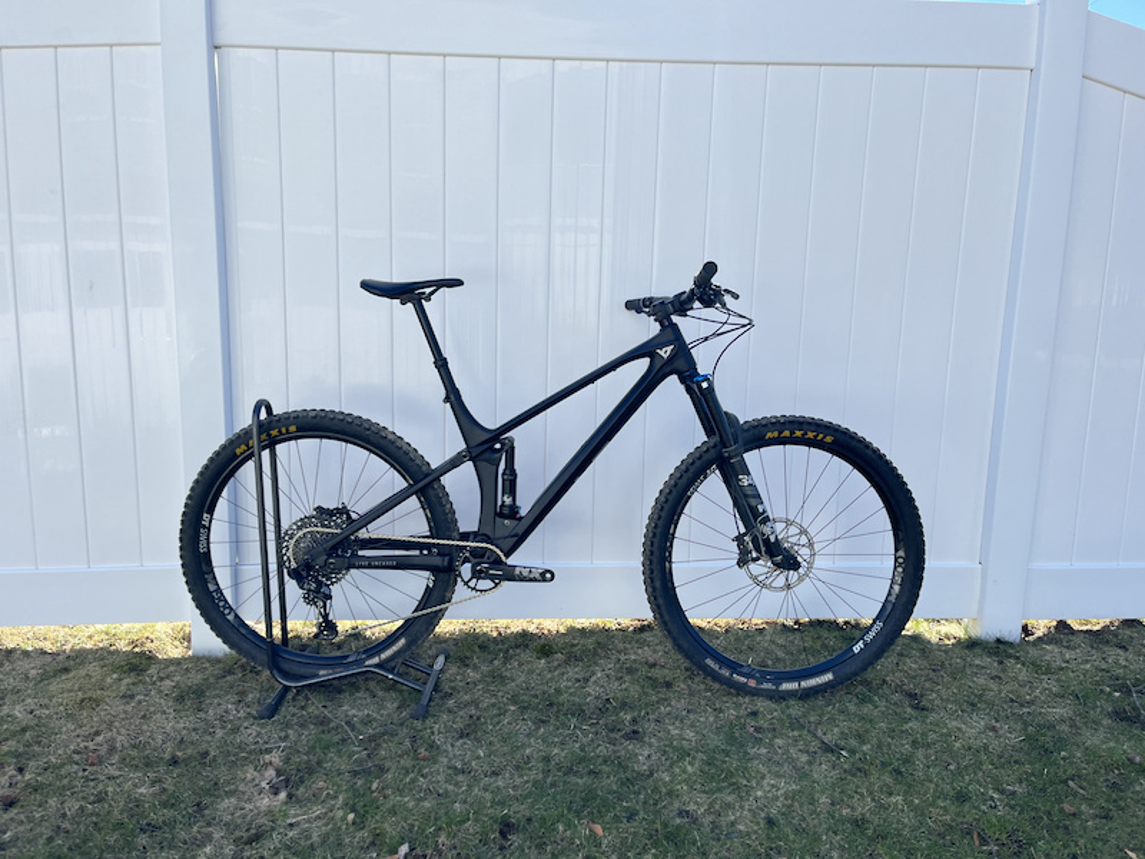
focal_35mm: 26
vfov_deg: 53.1
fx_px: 860
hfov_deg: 67.3
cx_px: 572
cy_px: 430
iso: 50
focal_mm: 5.1
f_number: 1.6
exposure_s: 1/1517
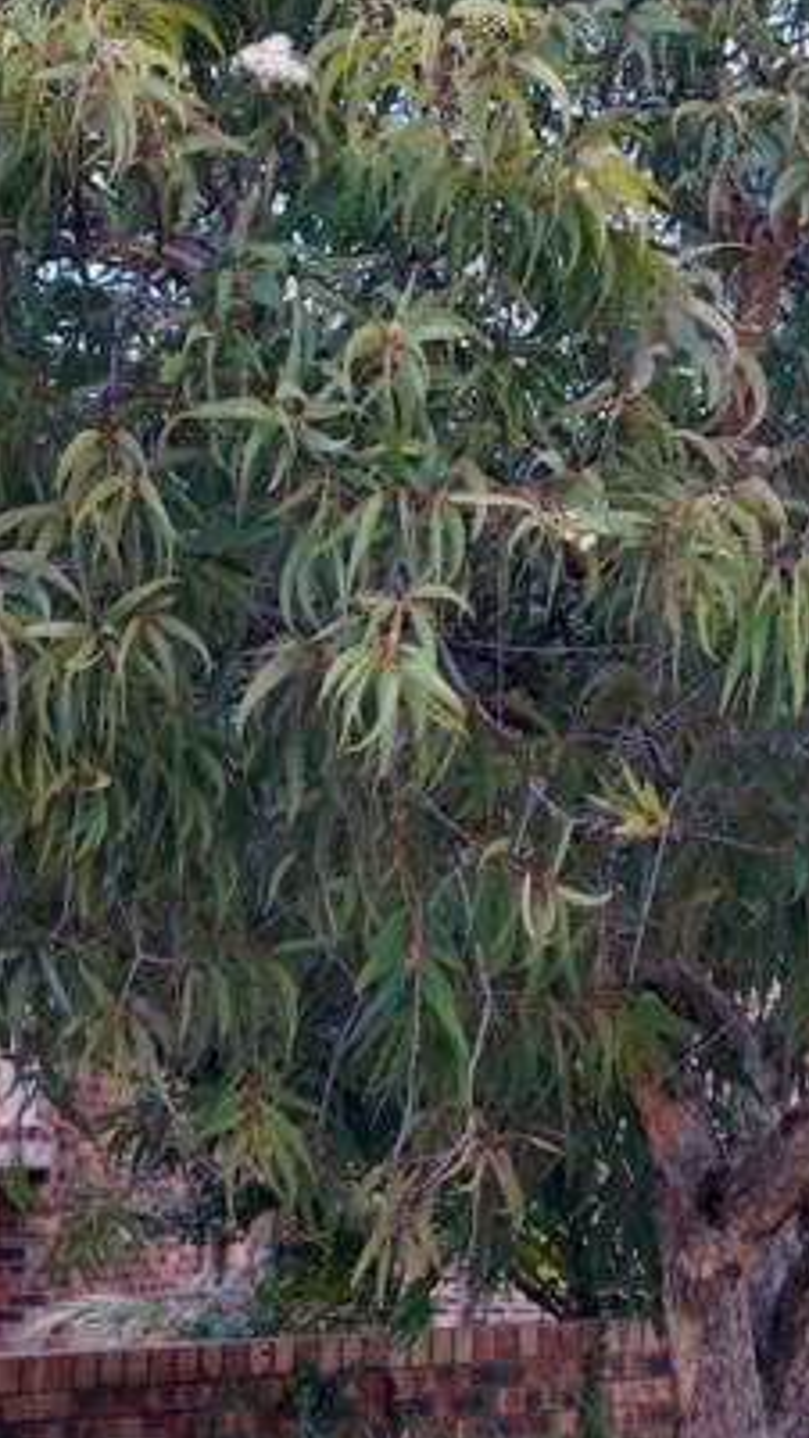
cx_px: 952
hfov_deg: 14.3
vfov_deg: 25.7
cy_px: 451
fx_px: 3128
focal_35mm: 82
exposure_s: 1/100
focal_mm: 35
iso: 400
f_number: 2.8
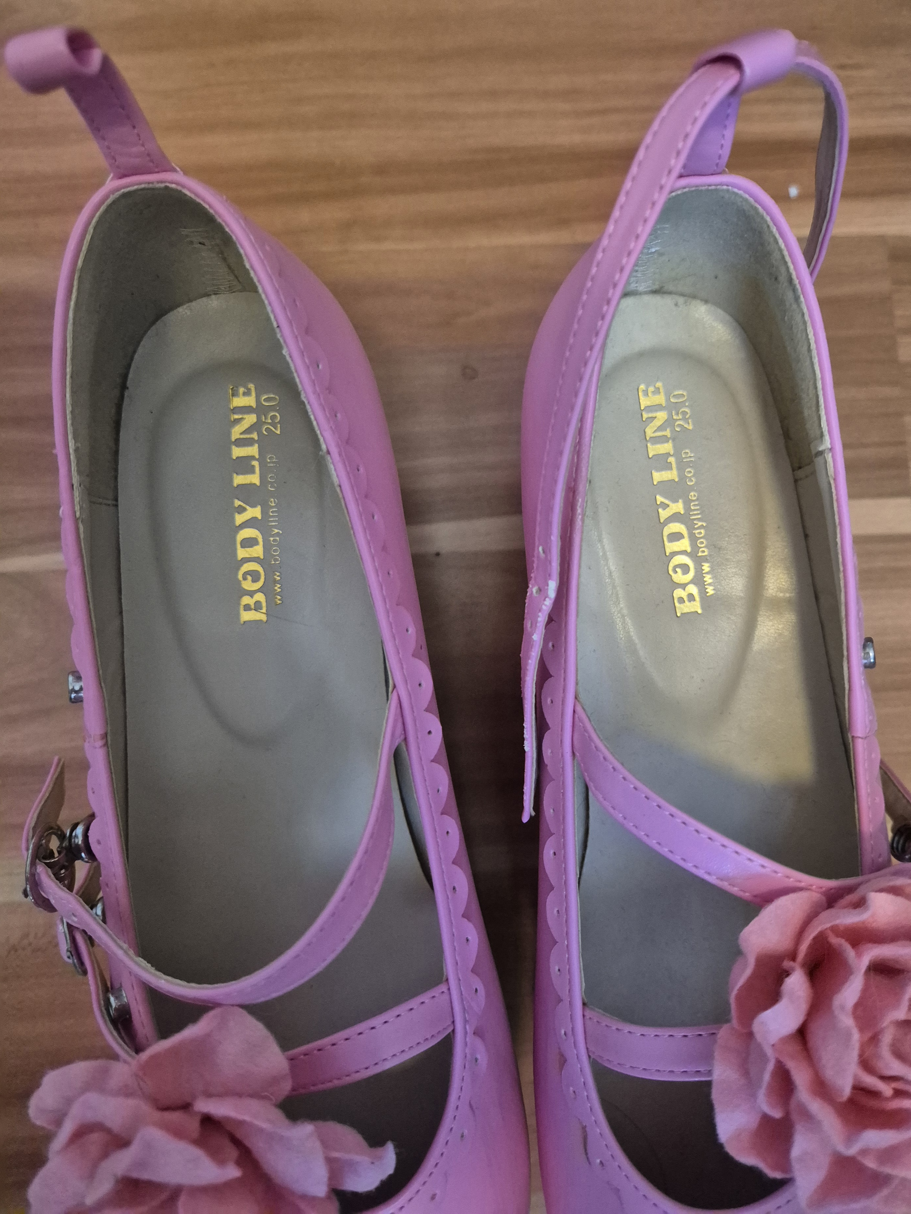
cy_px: 607
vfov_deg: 73.9
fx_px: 807
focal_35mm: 23
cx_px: 456
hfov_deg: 58.9
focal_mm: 5.4
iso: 2000
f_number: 1.8
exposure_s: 1/100
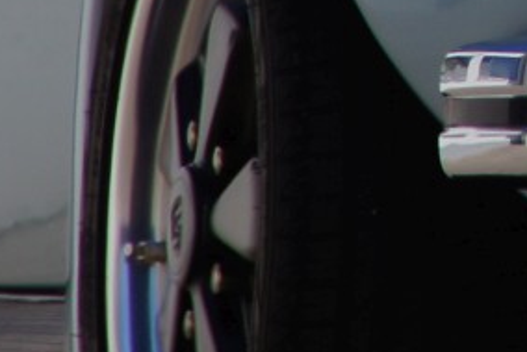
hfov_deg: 0.8
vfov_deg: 0.5
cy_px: -382
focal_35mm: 2529
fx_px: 37059
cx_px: 967
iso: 100
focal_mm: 250
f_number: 8
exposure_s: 1/500
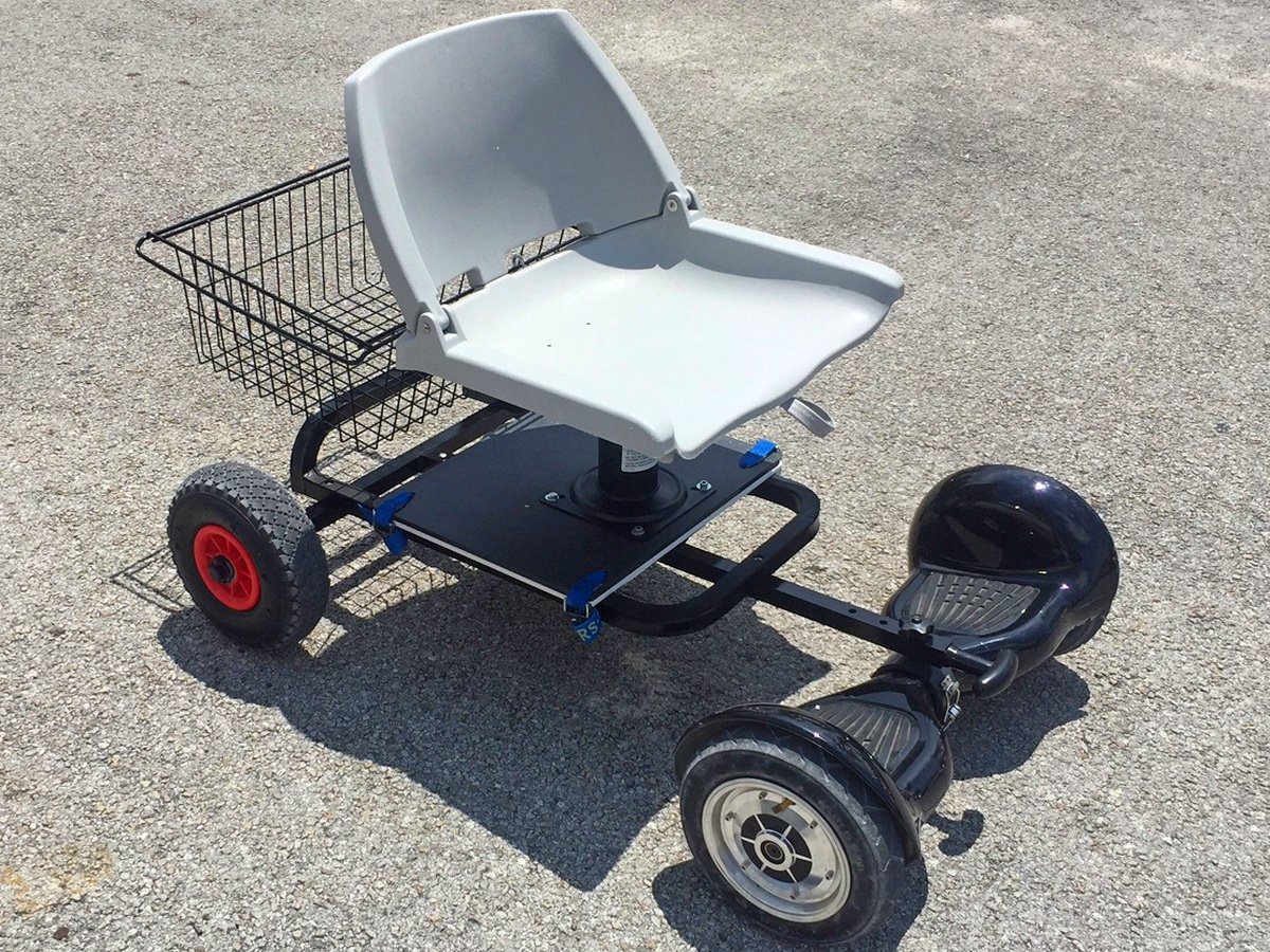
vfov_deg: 48.2
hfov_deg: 61.7
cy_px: 476
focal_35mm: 29
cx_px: 635
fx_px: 1064
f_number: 2.2
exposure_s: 1/3049
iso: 32
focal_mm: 4.15
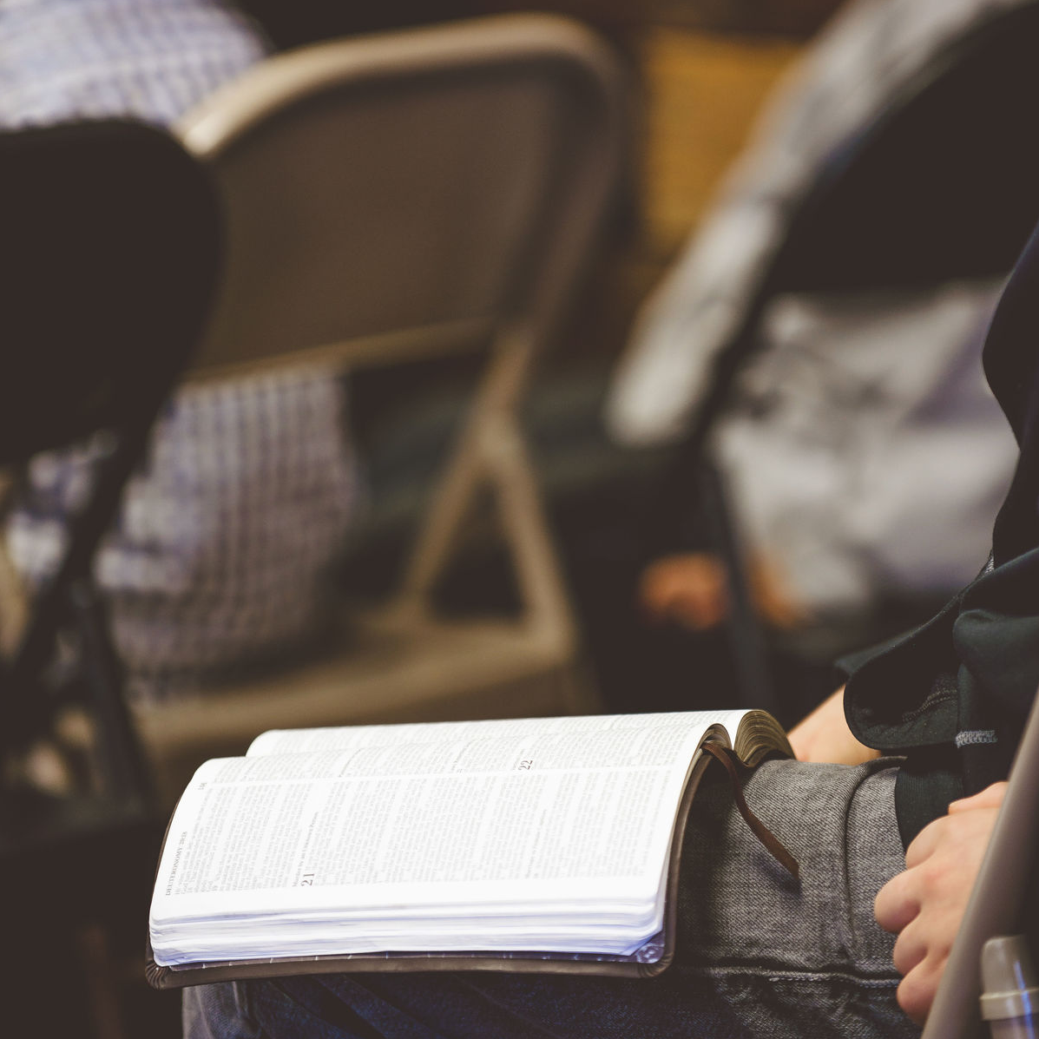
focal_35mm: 198
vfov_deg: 8.8
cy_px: 404
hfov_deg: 8.8
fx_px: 6724
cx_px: 520
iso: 100
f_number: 2.8
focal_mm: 155
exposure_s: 1/100
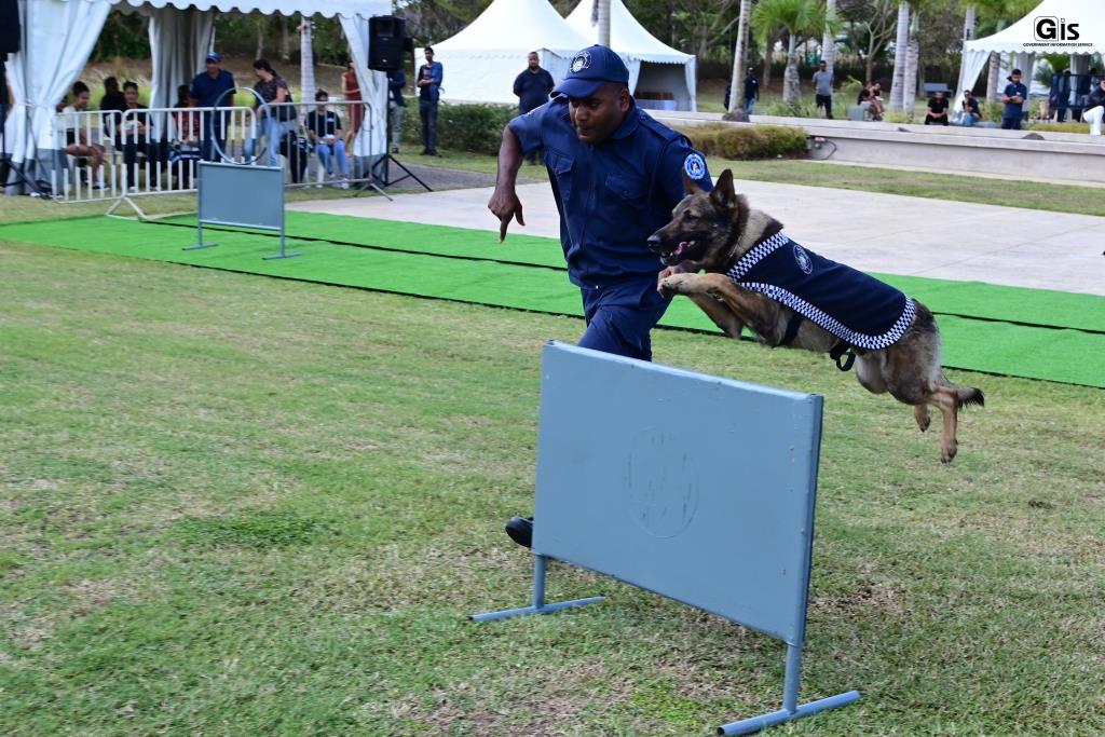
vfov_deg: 35.1
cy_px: 368
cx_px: 552
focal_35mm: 38
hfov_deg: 50.7
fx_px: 1166
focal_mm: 38
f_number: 7.1
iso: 400
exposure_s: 1/400
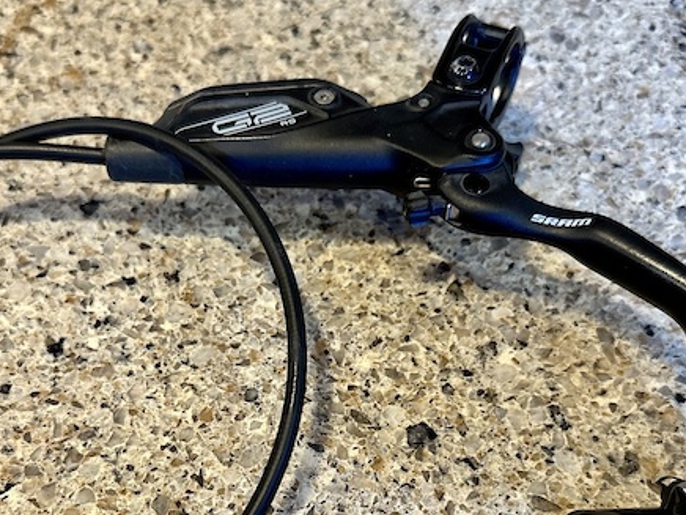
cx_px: 310
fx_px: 872
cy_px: 405
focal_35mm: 44
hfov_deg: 42.9
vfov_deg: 32.1
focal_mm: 6.86
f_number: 1.78
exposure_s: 1/60
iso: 320
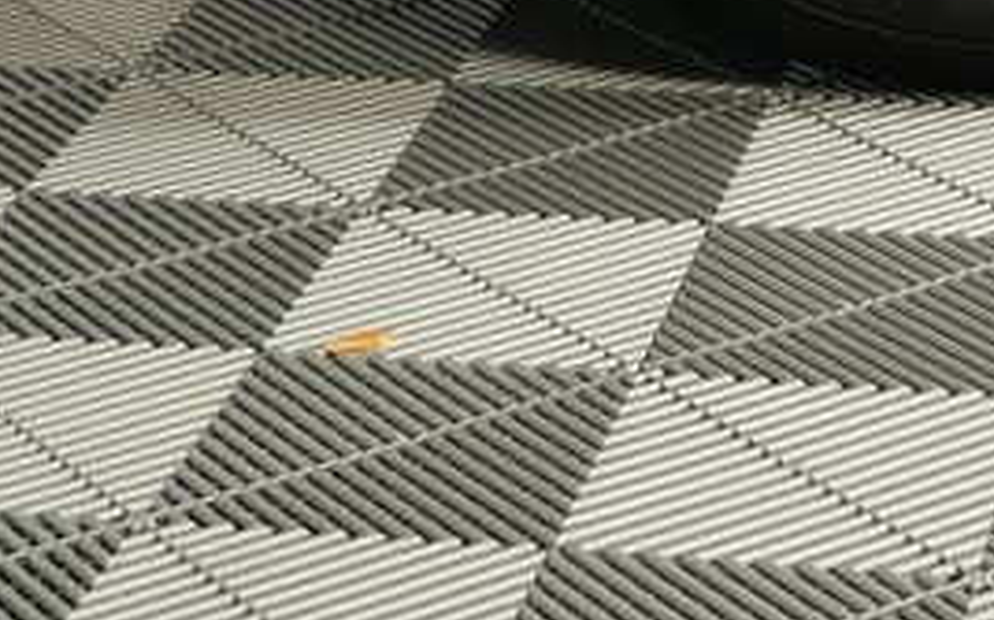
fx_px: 3952
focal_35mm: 146
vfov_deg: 8.5
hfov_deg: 14.2
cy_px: -653
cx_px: 901
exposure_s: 1/200
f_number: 4
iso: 200
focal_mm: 18
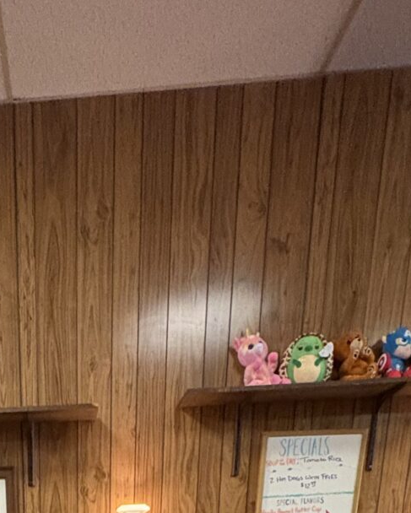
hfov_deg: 30.8
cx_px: 16
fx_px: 699
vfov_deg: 26.4
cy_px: 803
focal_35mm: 46
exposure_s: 1/40
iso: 1000
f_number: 2.2
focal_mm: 2.22
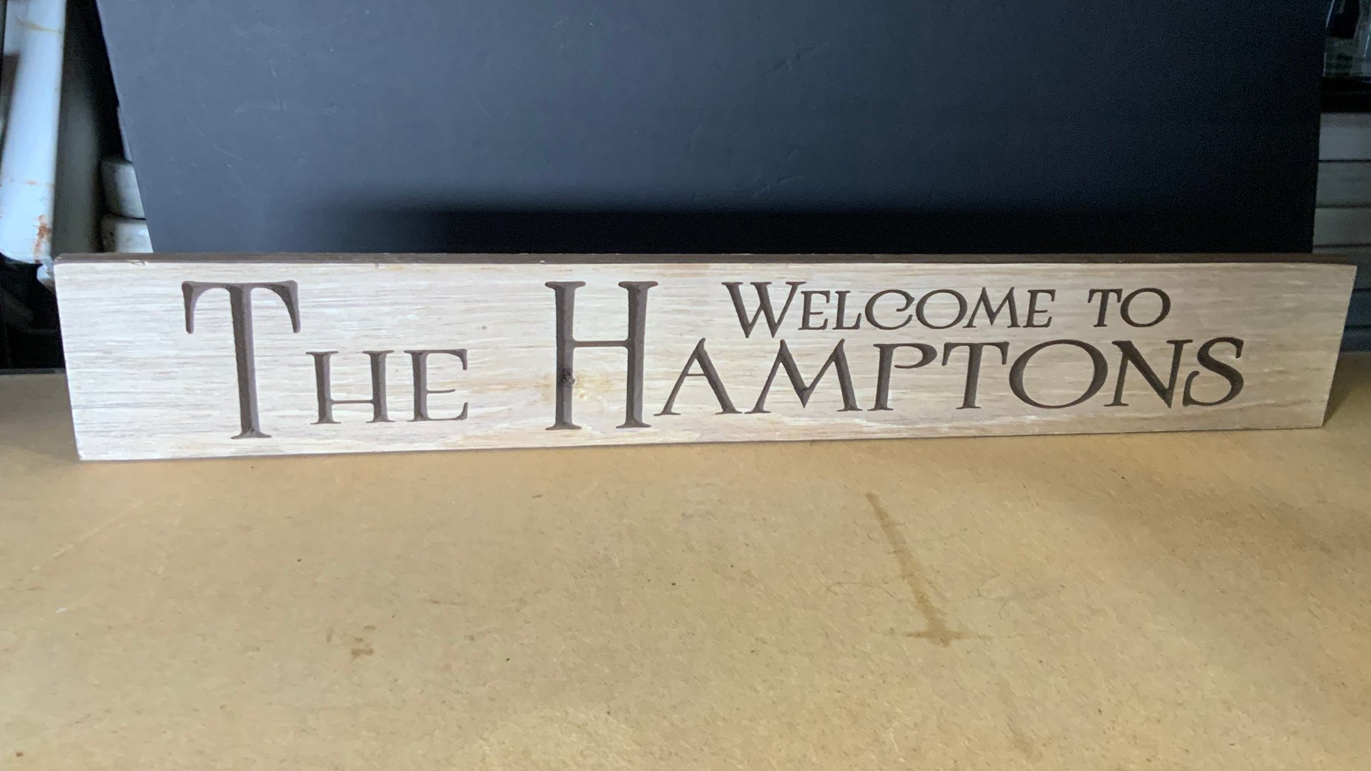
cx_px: 716
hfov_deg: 58.0
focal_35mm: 34
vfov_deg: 34.5
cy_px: 302
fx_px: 1236
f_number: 1.8
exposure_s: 1/60
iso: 200
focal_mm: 3
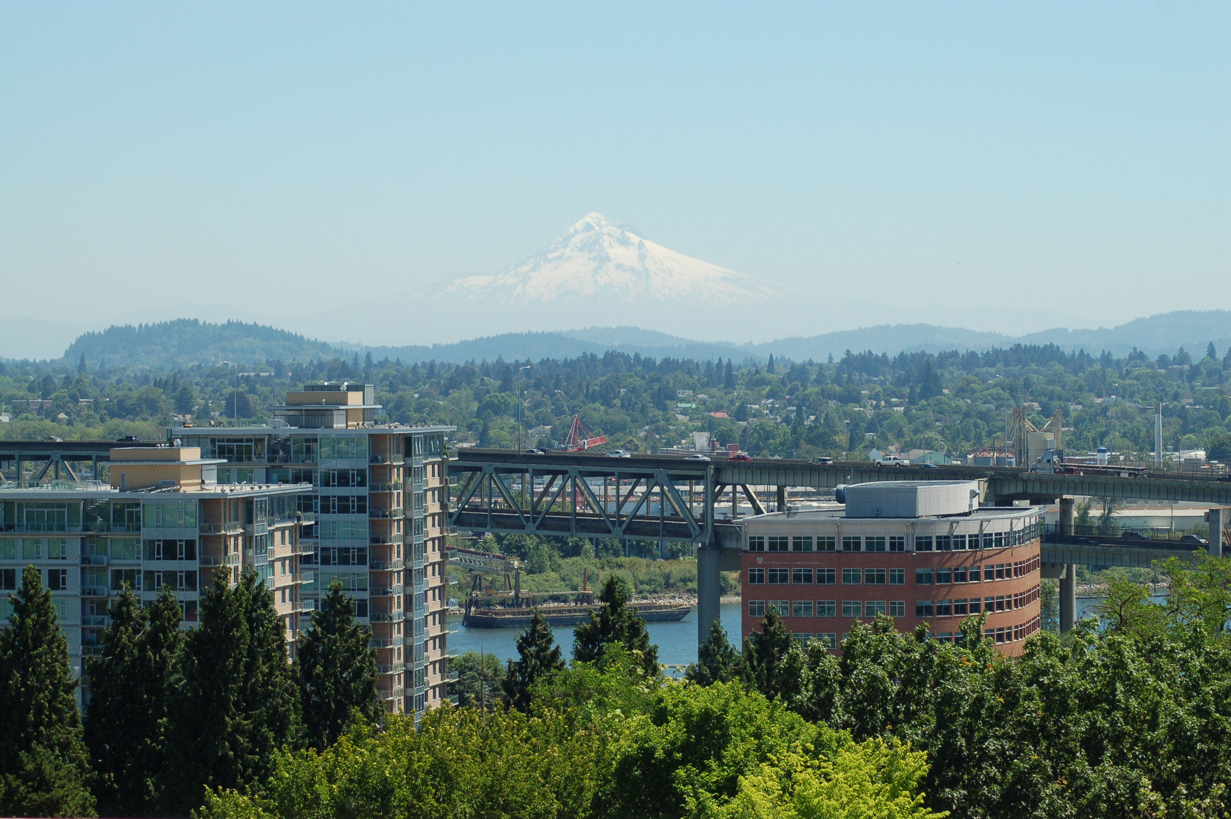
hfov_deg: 16.1
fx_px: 4356
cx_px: 616
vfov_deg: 10.7
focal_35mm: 128
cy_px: 410
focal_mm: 85
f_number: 6.3
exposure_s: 1/640
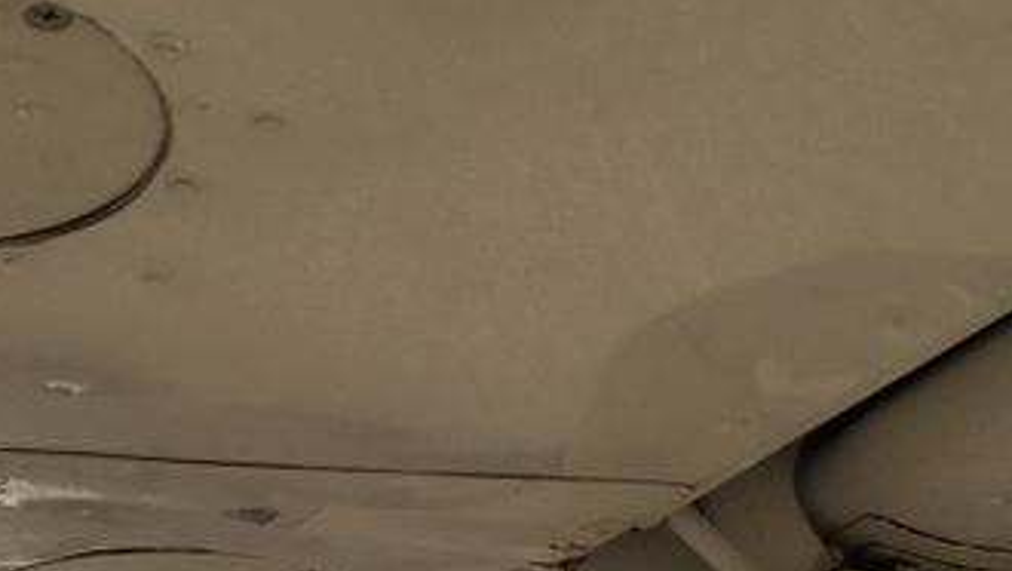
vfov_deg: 12.9
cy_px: 866
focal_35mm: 89
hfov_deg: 23.9
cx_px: 429
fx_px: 2389
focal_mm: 4.15
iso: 25
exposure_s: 1/1672
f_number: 2.2
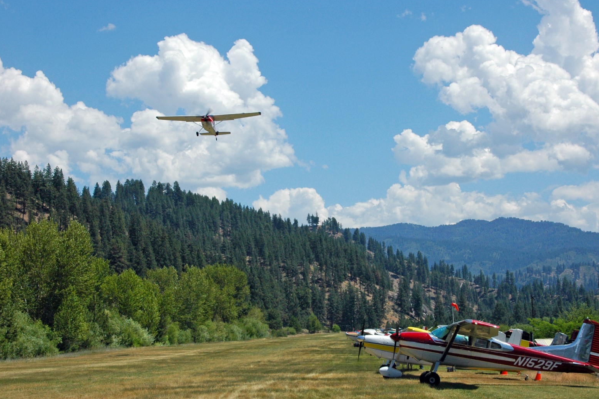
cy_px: 191
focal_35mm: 87
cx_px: 307
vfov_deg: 15.8
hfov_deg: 23.5
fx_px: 1439
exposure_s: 1/640
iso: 400
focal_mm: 55
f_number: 13
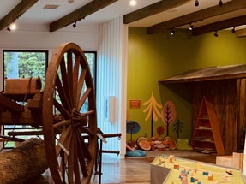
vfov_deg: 25.1
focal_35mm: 58
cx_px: 10
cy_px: 123
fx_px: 412
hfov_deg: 31.2
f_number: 1.8
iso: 160
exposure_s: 1/60
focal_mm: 4.25
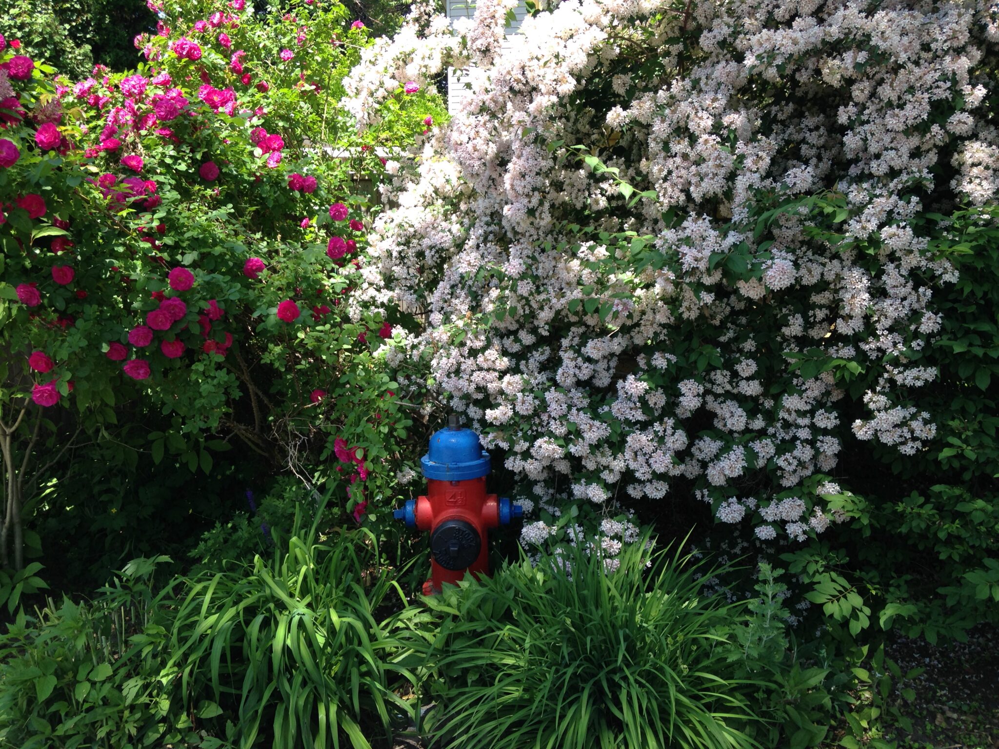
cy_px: 374
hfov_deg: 55.4
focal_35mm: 33
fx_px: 952
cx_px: 500
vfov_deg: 42.9
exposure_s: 1/326
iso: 50
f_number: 2.4
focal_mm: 4.12
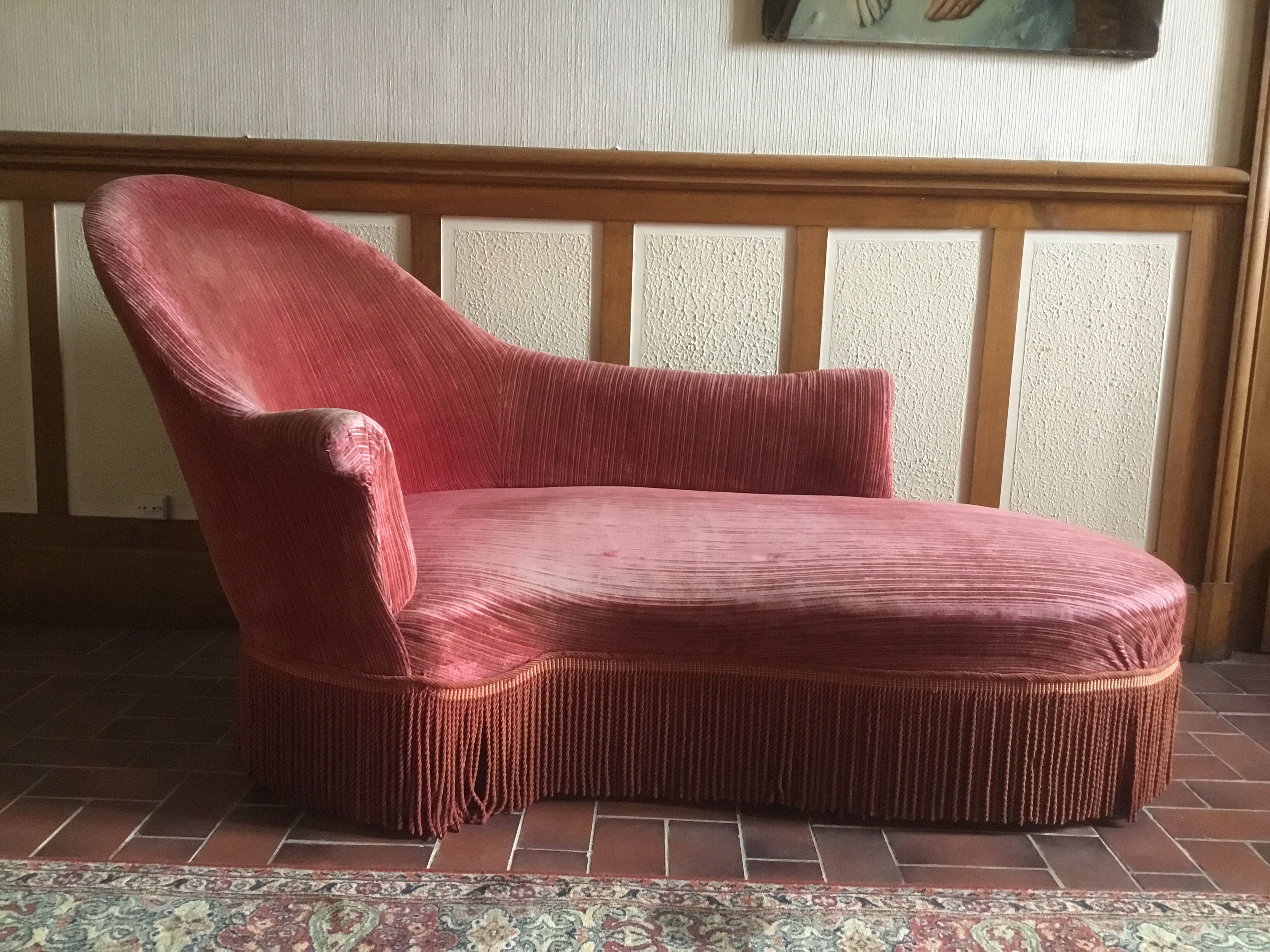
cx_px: 635
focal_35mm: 31
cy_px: 476
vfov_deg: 45.4
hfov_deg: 58.4
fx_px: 1137
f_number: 2.4
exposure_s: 1/25
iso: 200
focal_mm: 3.3
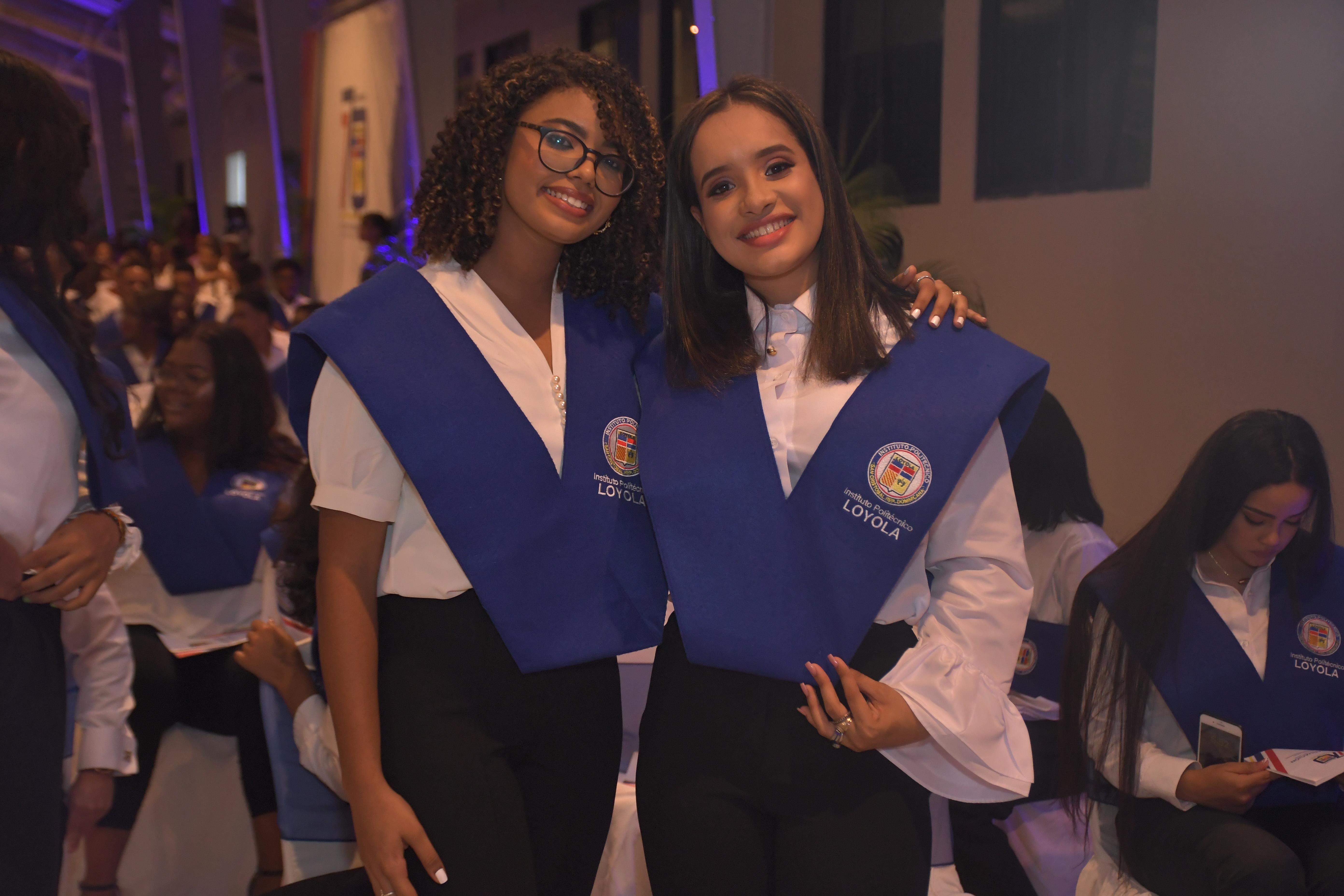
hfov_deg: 31.9
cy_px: 448
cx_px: 672
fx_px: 2352
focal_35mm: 63
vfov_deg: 21.6
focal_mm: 42
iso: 1600
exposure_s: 1/200
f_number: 4.5
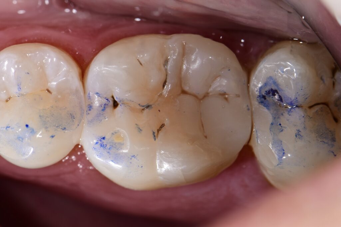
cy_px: 114
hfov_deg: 13.1
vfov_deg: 8.7
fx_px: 1487
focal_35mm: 157
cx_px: 170
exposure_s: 1/160
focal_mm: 105
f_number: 32
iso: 200
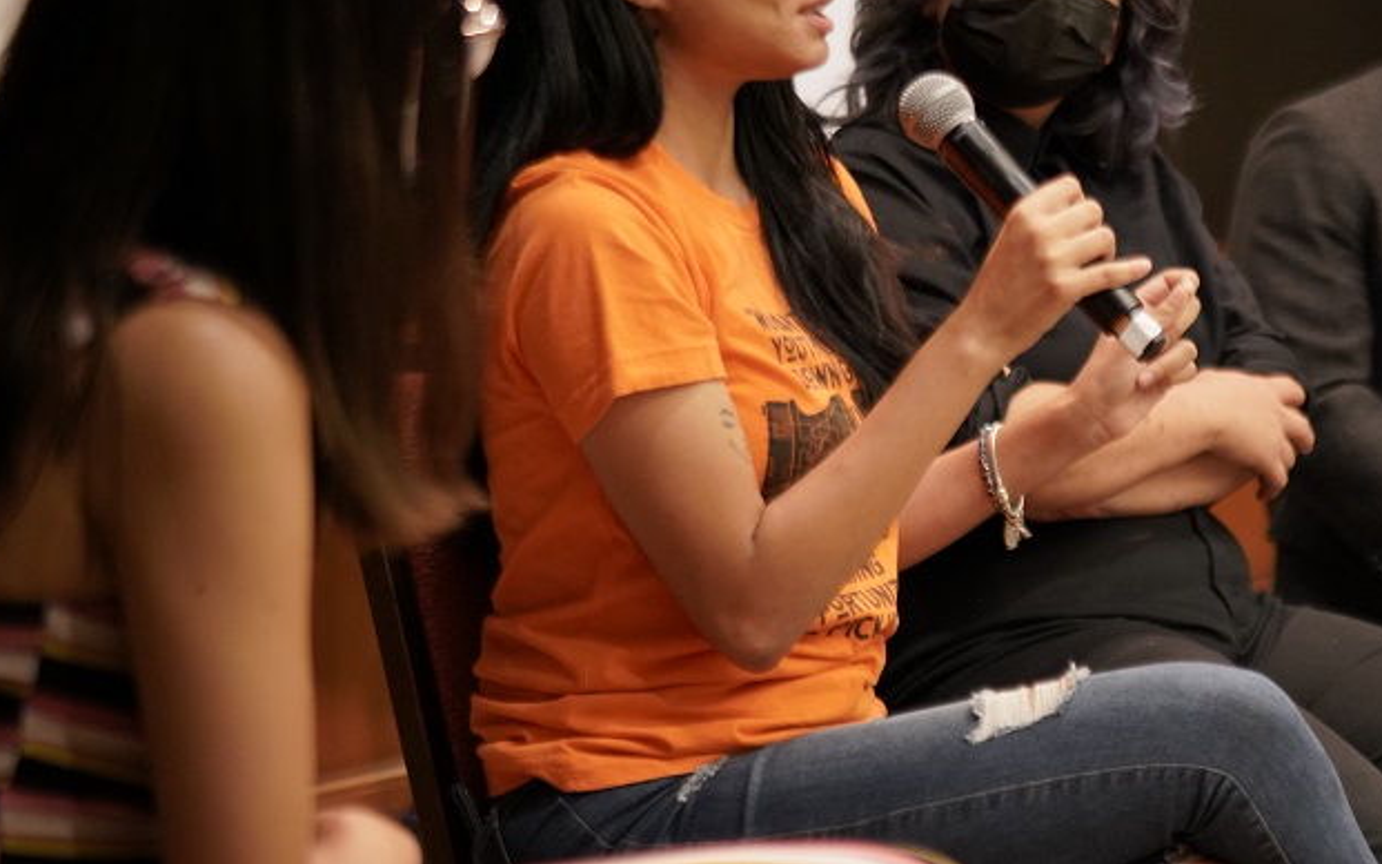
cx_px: 1227
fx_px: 3691
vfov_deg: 13.3
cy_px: 363
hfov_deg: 20.8
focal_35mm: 98
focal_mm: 50
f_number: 1.4
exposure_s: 1/80
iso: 1250
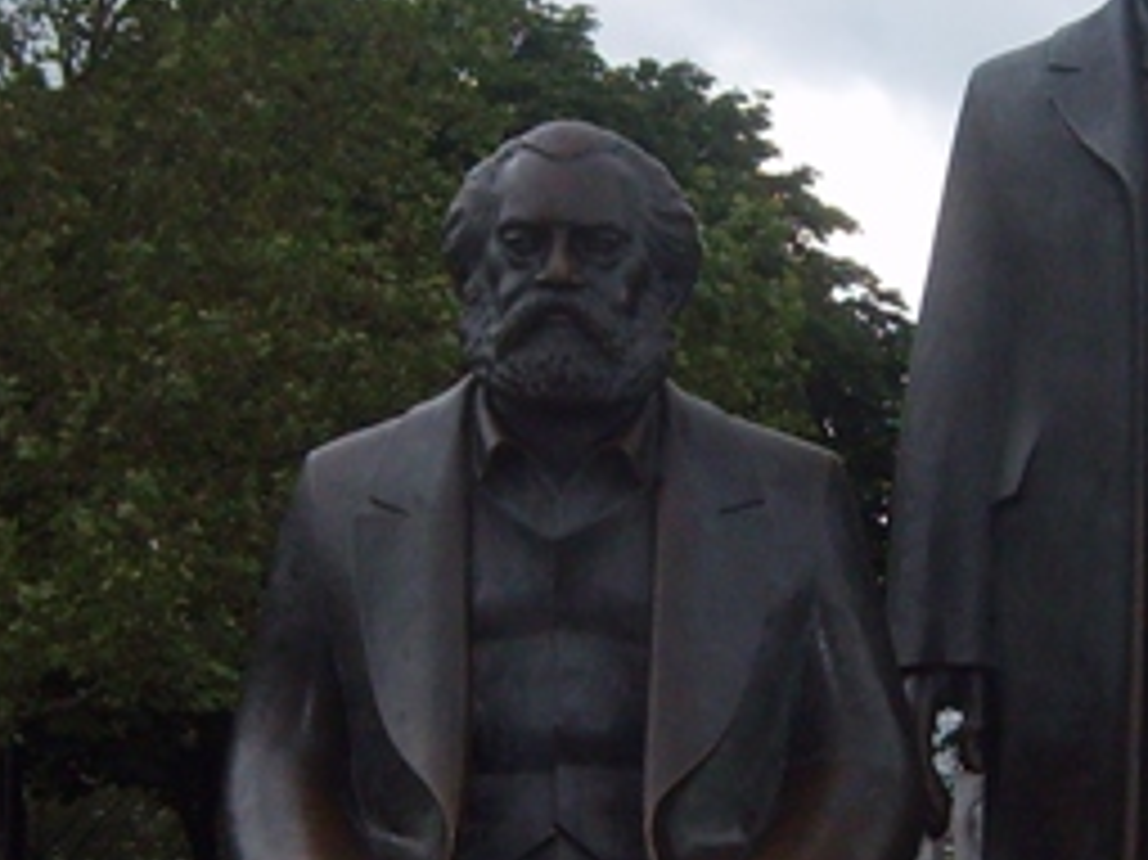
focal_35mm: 110
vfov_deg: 13.4
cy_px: 545
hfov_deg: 17.7
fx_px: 3646
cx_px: 954
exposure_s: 1/500
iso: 100
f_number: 2.8
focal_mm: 5.8
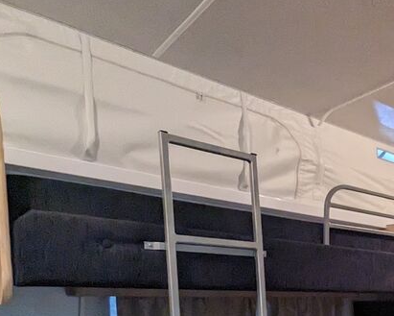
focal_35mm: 34
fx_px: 397
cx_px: 400
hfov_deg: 44.4
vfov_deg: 37.9
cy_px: 326
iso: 1491
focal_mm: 1.95
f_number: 2.2
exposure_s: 1/52.6
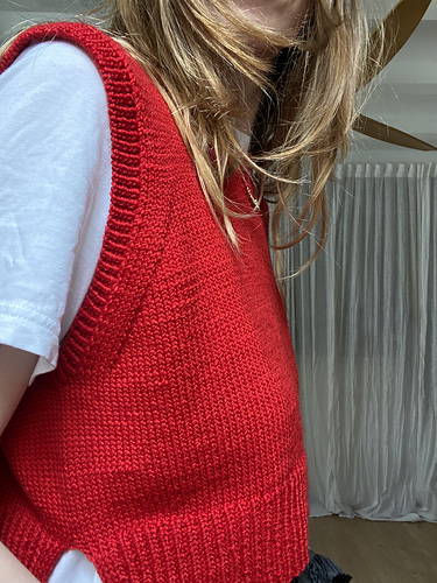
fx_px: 505
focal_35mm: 30
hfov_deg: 46.8
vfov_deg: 60.0
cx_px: 218
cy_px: 292
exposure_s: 1/60
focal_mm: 2.71
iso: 250
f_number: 2.2
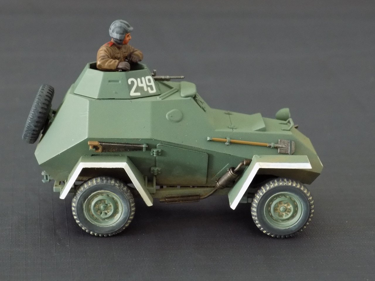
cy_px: 140
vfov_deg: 17.2
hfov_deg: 22.8
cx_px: 188
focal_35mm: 86
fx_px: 932
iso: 400
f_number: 4.4
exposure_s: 1/20
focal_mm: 15.3
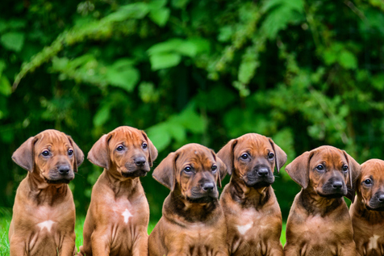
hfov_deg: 8.7
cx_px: 251
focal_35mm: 236
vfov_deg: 5.8
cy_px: 153
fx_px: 2516
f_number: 3.2
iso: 400
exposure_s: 1/640
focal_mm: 155
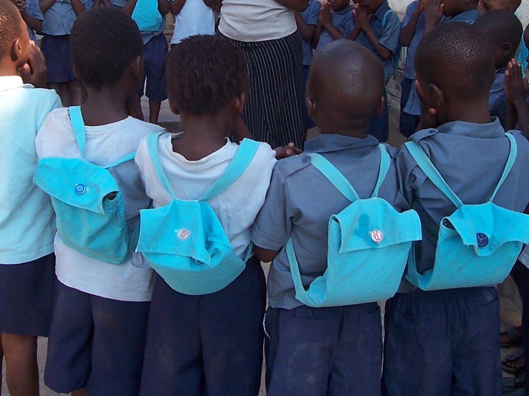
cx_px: 231
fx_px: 917
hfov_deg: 32.1
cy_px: 83
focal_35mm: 60
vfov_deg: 24.1
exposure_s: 1/180
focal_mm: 5.6
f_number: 5.6
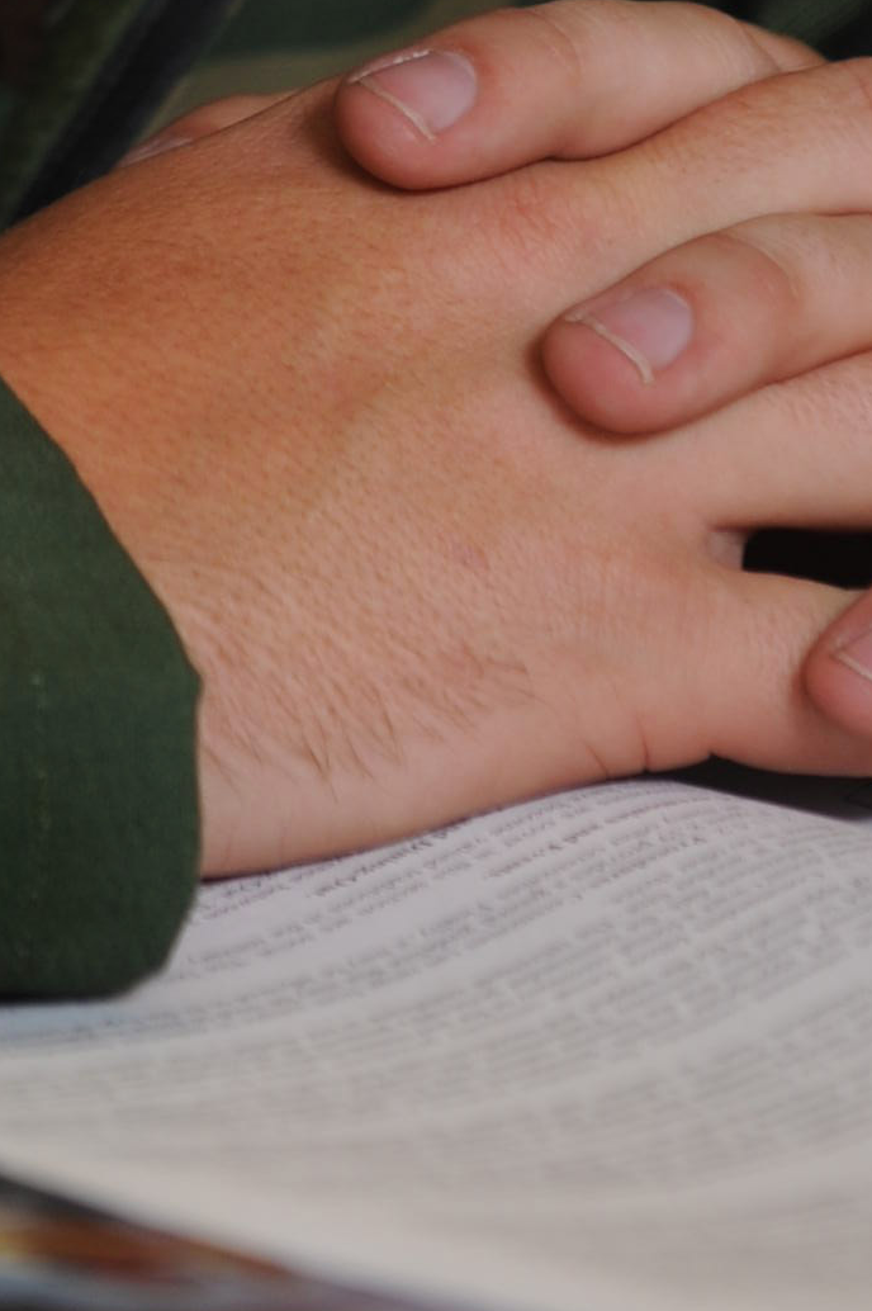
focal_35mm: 823
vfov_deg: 2.5
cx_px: 383
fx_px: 29940
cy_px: -746
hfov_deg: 1.7
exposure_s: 1/200
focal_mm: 200
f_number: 4
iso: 250
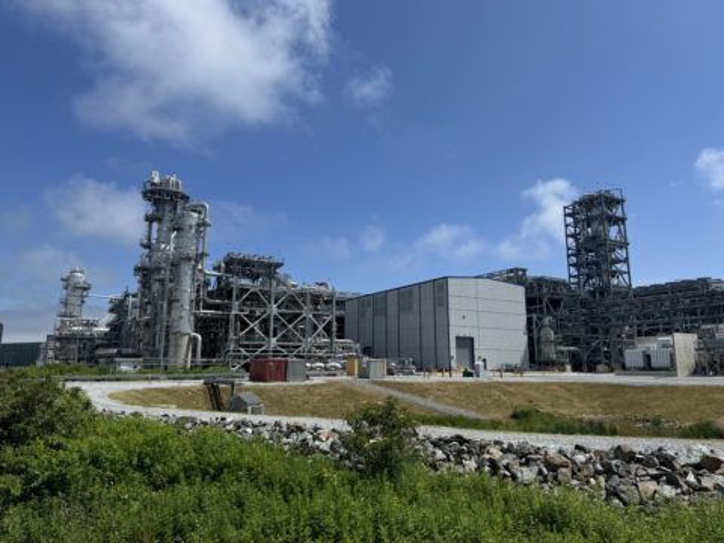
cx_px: 362
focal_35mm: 24
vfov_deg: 56.8
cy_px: 272
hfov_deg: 71.6
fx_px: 502
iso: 80
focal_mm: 6.76
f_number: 1.78
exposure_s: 1/7092
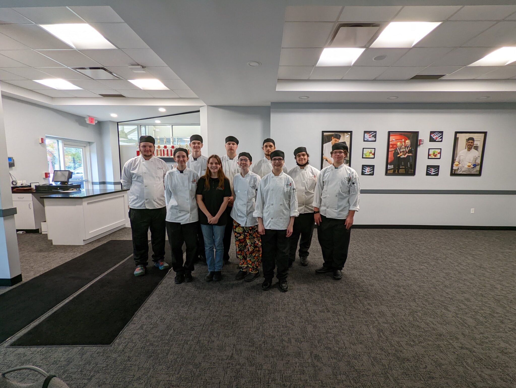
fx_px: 239
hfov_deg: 94.4
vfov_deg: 78.2
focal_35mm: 16
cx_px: 258
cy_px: 194
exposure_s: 1/60
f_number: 2.2
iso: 204
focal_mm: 2.35
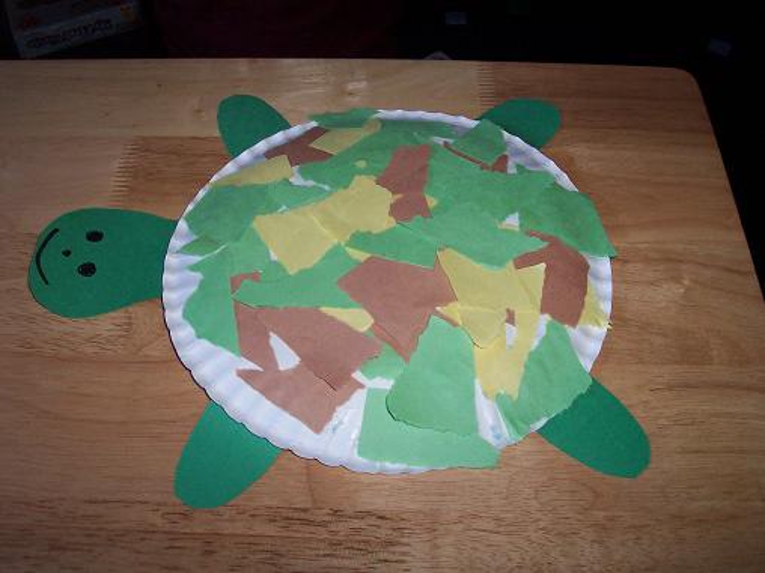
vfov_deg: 38.7
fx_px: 818
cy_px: 286
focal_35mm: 37
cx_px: 382
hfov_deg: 50.1
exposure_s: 1/60
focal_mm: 5.6
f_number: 2.8
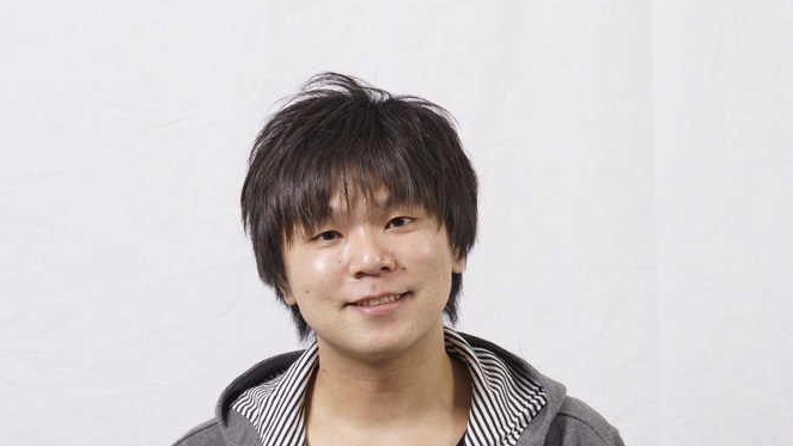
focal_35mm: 237
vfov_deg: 5.1
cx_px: 395
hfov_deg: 9.1
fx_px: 4984
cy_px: 411
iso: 200
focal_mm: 100
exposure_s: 1/60
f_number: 9
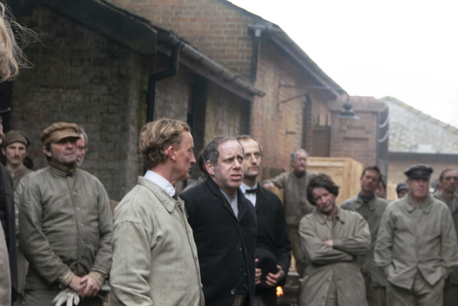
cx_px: 465
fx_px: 1323
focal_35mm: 104
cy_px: 81
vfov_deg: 13.1
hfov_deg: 19.1
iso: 640
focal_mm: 31
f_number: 4
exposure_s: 1/400
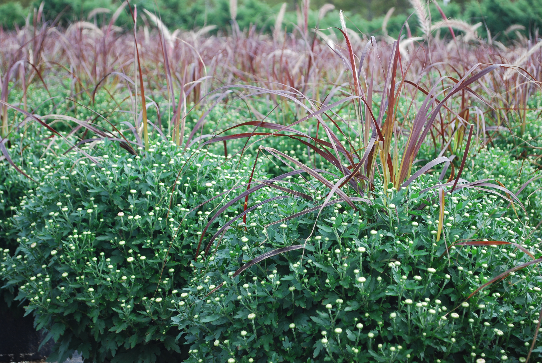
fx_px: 1040
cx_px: 271
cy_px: 182
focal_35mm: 69
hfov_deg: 29.2
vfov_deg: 19.8
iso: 160
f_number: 5.6
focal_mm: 46
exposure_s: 1/125
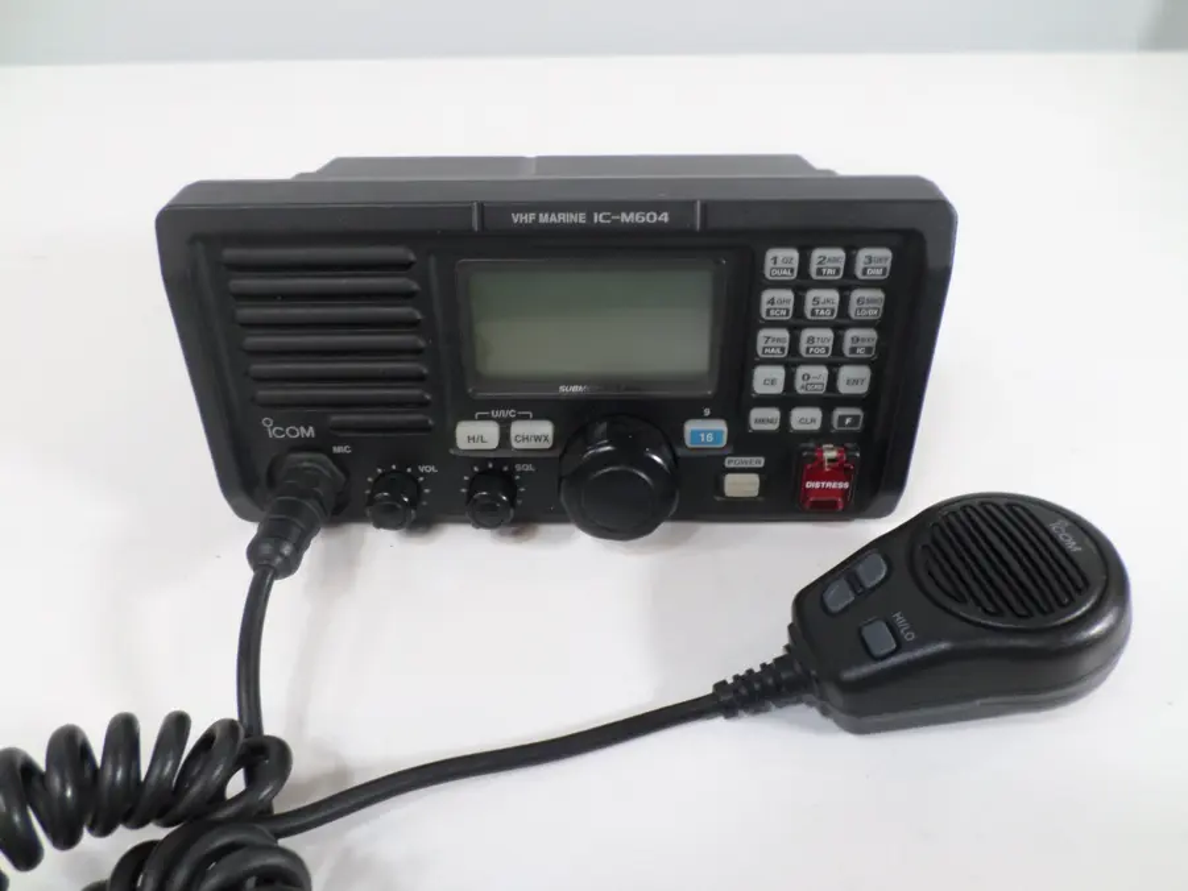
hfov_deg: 69.4
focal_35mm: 25
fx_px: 858
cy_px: 446
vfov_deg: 54.9
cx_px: 594
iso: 100
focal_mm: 4.5
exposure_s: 1/30
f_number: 2.5
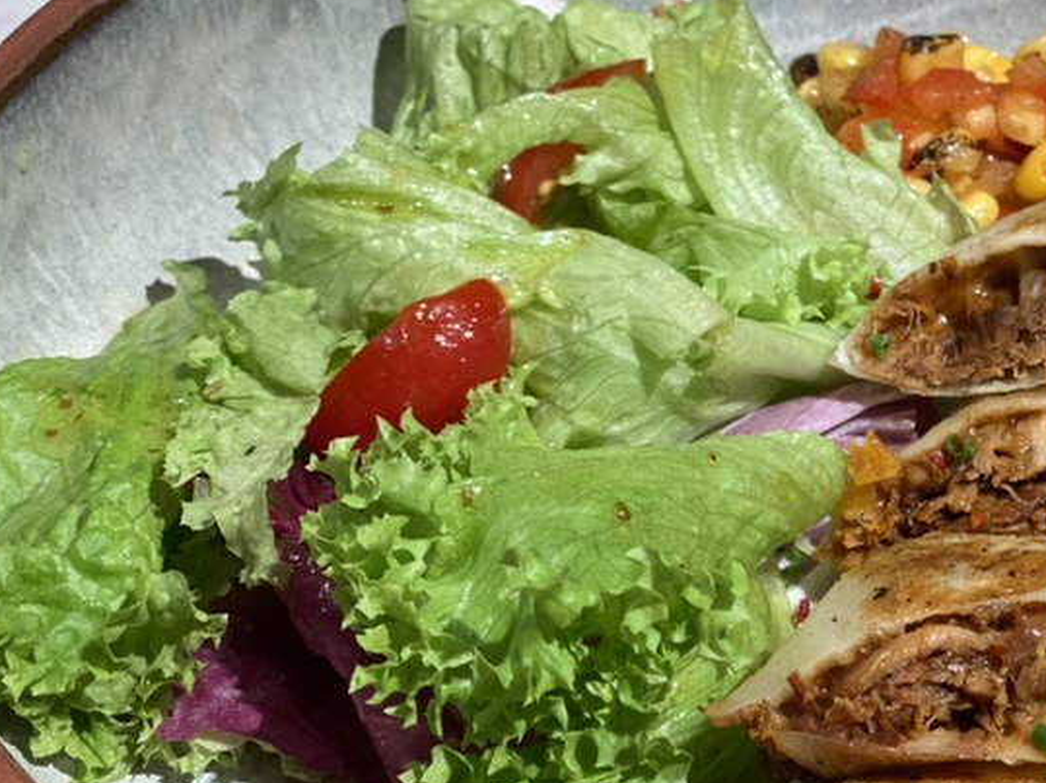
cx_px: 879
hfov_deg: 19.6
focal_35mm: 99
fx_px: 2990
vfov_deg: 14.9
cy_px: 482
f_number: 2
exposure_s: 1/100
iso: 64
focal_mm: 6
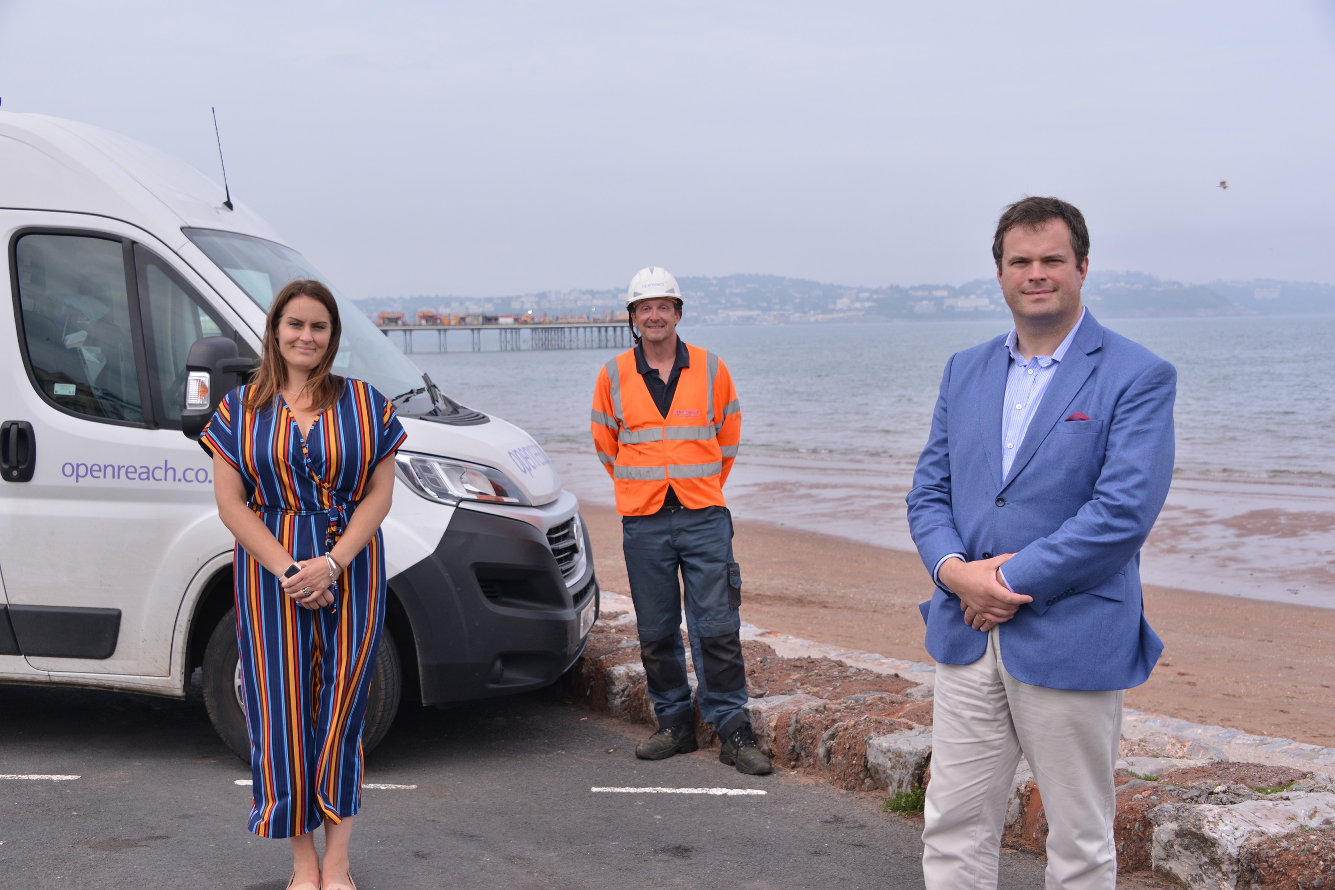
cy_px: 445
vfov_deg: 29.9
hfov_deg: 43.6
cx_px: 668
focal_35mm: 45
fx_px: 1669
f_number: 6.3
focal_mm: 45
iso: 400
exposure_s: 1/1000
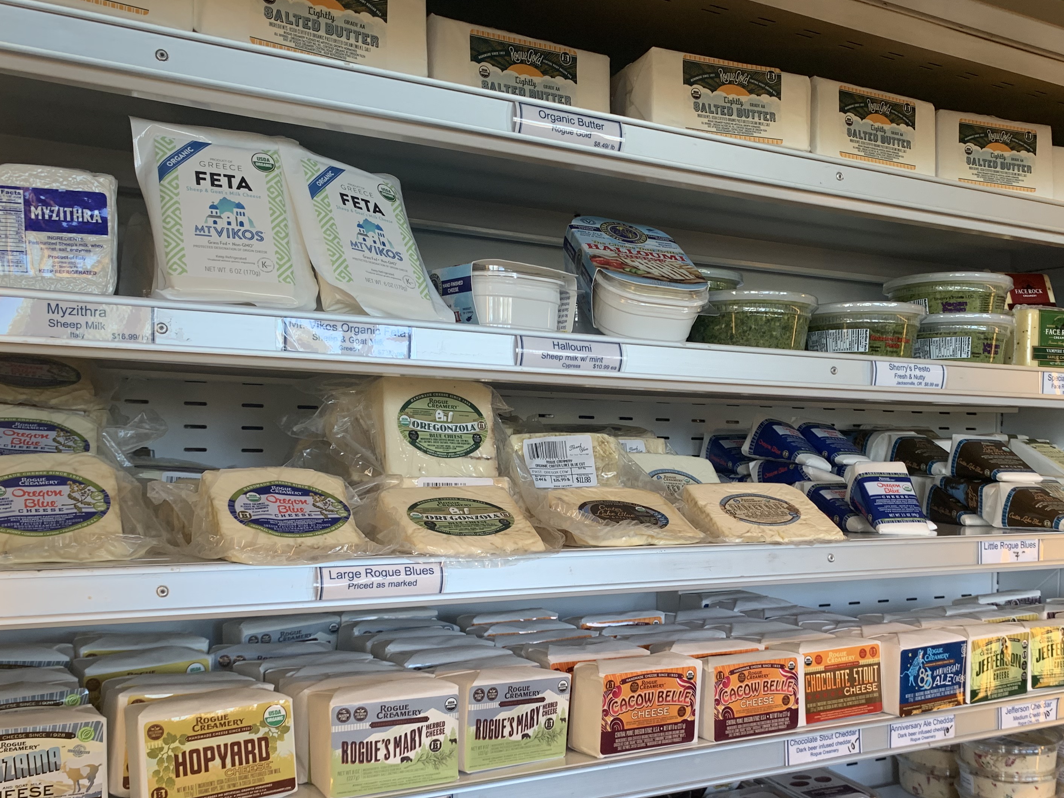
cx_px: 667
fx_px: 1137
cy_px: 498
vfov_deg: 38.4
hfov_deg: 49.6
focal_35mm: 37
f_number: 1.8
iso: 80
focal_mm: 4.25
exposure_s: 1/120
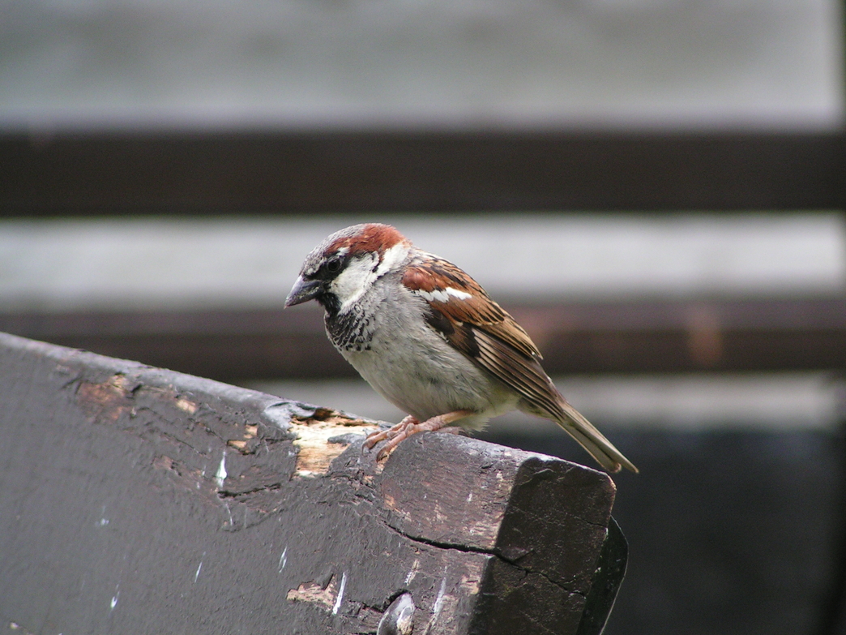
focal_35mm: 380
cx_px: 423
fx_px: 9287
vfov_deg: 3.9
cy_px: 318
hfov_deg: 5.2
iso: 125
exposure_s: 1/400
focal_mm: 58
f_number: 3.5
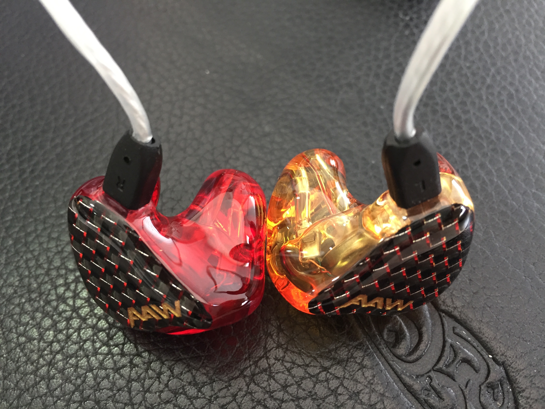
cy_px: 204
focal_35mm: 29
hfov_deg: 61.7
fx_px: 457
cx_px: 272
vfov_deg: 48.2
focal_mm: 4.15
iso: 160
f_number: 2.2
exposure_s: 1/33
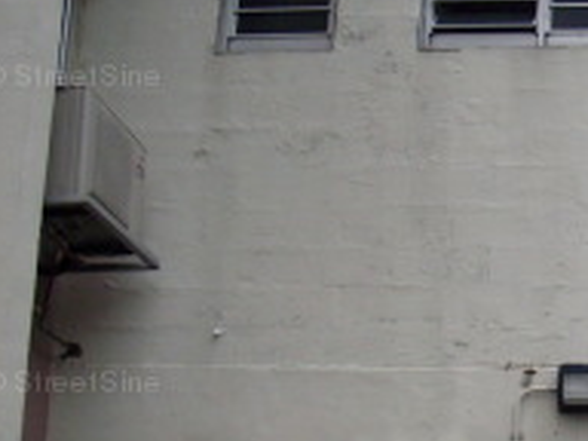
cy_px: 386
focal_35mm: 106
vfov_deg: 13.8
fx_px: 1801
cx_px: 824
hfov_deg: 17.1
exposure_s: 1/160
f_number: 5.6
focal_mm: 6.2
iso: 80
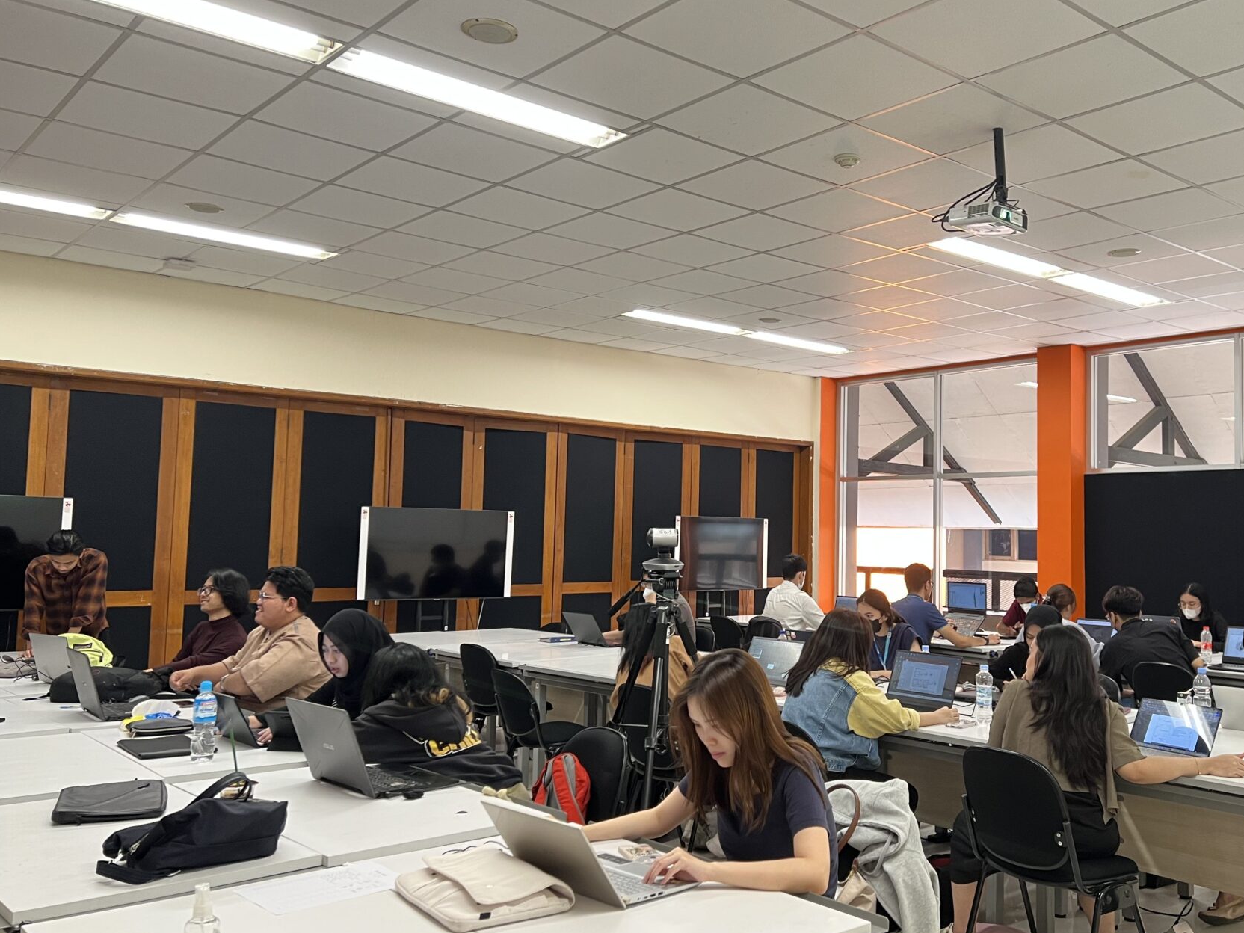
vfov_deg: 44.2
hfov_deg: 56.3
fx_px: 1150
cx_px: 752
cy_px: 465
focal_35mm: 32
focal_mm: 5.7
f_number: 1.5
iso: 80
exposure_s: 1/50
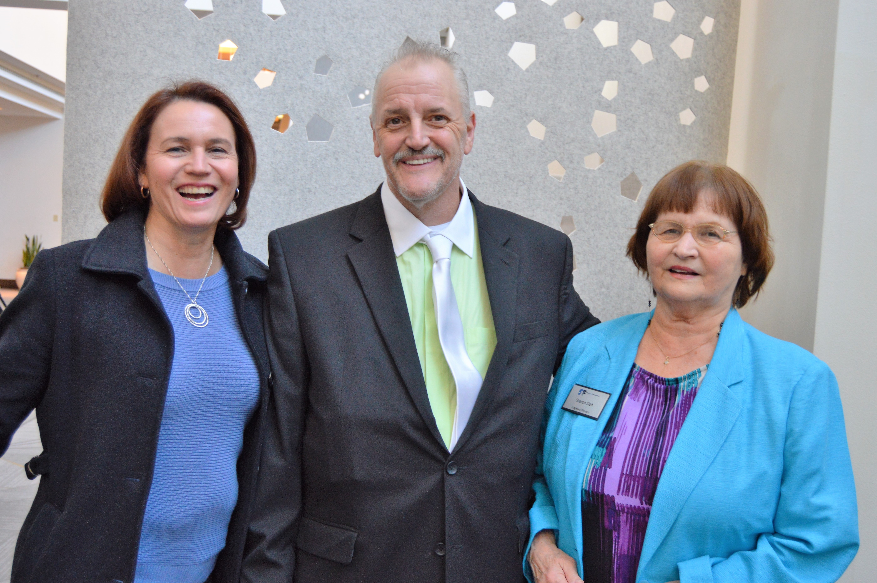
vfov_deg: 36.8
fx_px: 876
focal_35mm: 36
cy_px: 292
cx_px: 438
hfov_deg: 53.2
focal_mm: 24
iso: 640
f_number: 3.8
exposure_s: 1/60
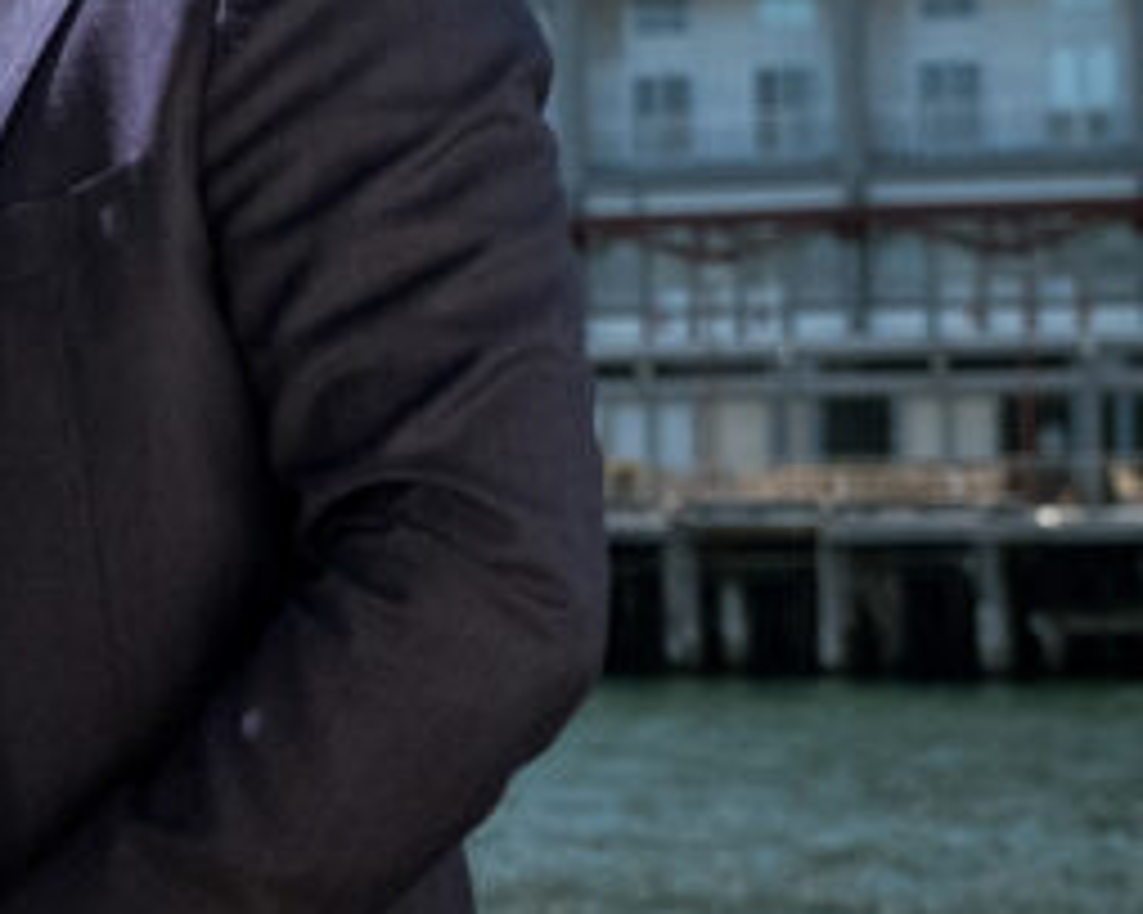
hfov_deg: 11.4
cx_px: -801
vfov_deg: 9.7
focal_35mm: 159
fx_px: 5377
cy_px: 47
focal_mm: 28.3
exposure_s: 1/100
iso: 800
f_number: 2.8
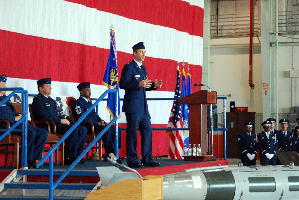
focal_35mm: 109
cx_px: 153
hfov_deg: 18.8
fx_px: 903
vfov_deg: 12.7
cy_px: 100
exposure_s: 1/60
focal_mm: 65
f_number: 5
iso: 1100
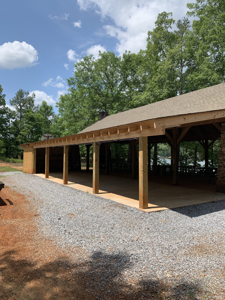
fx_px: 225
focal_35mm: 26
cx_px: 112
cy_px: 150
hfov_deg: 53.1
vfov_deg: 67.3
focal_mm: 4.25
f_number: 1.8
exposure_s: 1/2160
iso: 25
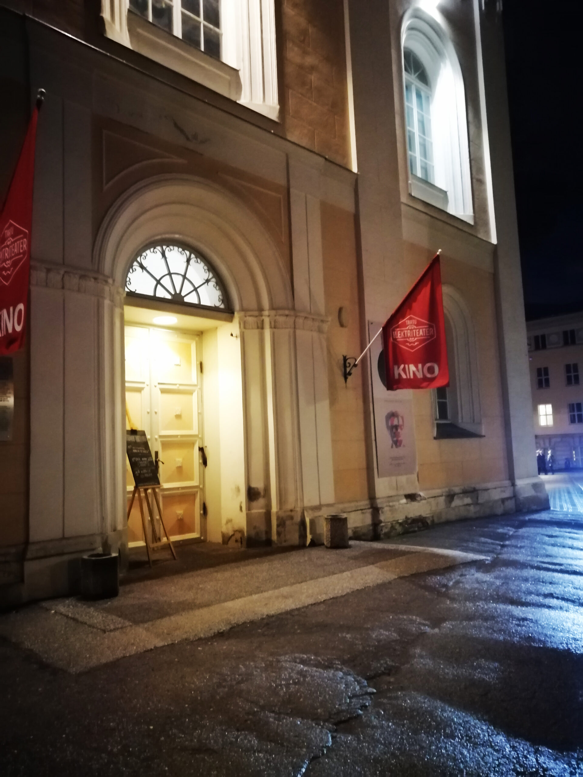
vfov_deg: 67.3
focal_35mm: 26
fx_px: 584
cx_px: 292
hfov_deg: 53.1
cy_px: 388
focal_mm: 3.95
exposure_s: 1/14.3
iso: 1600
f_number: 1.8
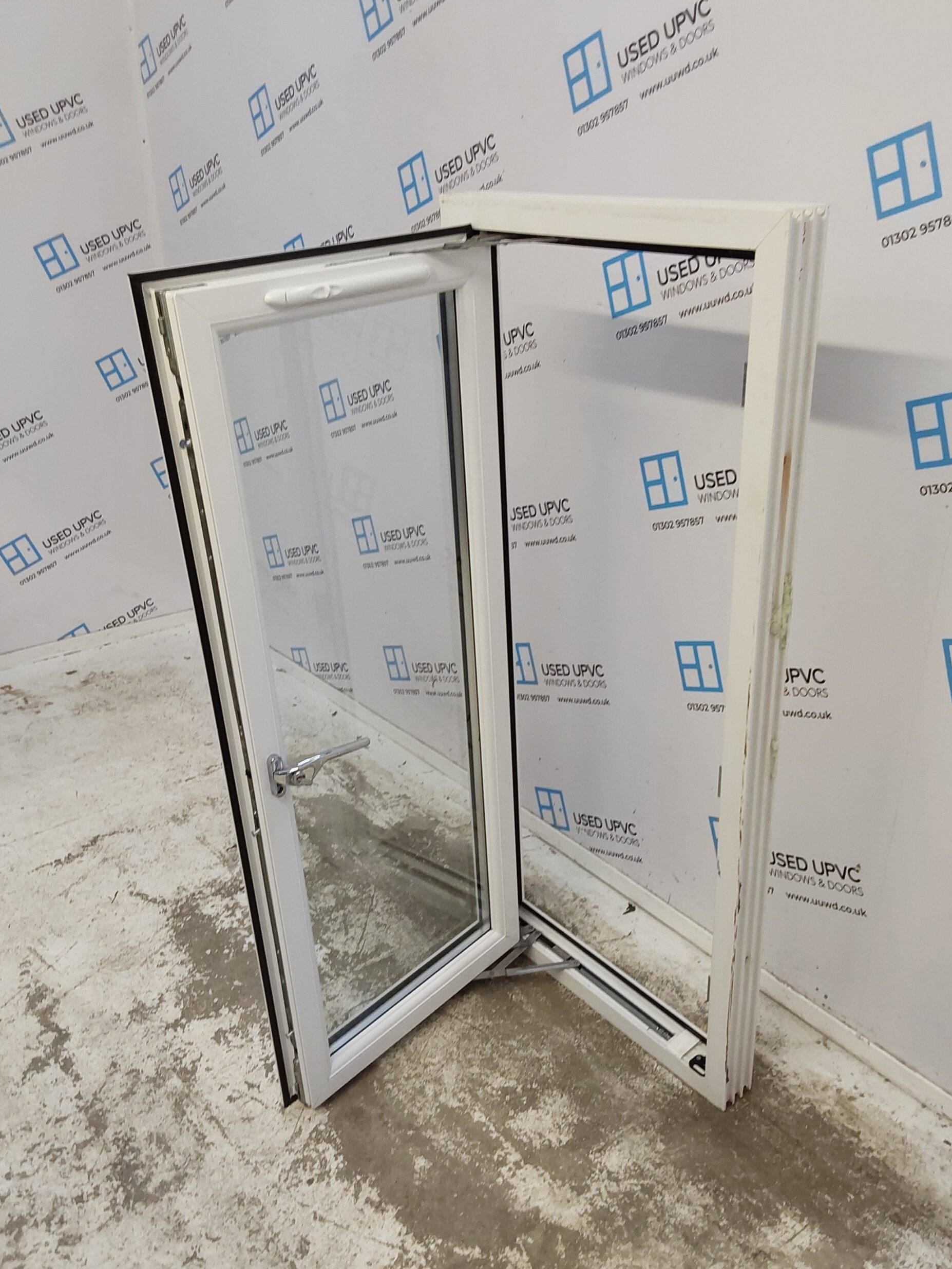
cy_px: 637
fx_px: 1063
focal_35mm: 29
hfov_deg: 48.2
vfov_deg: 61.7
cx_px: 485
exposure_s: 1/60
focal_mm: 2.91
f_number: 1.9
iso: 64
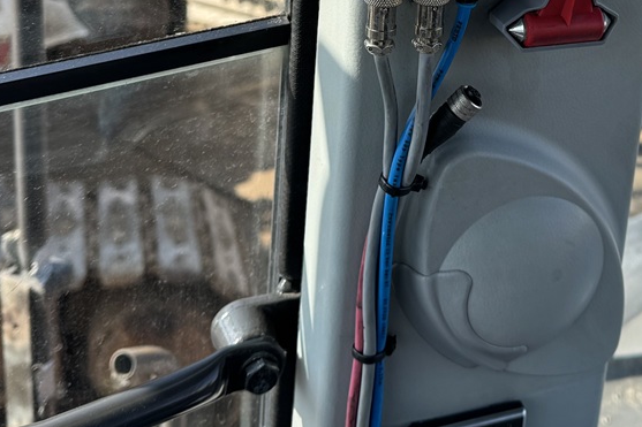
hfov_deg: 31.0
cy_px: -67
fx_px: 1141
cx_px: 467
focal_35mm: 64
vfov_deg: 20.1
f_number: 1.78
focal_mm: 6.76
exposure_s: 1/864
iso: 80
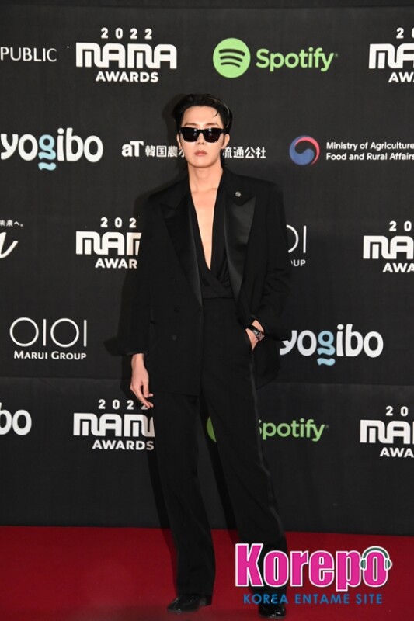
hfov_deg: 9.1
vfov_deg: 13.7
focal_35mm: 150
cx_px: 207
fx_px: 2588
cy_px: 310
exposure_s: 1/160
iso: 5000
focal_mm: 100
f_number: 5
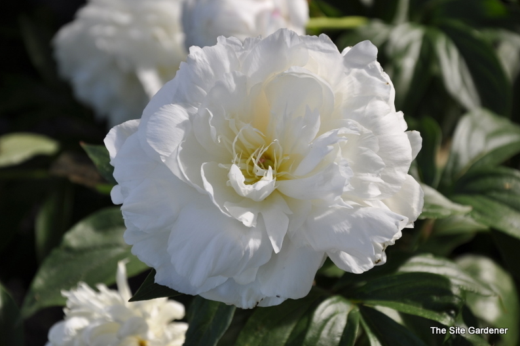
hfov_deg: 13.9
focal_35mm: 148
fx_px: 2137
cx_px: 259
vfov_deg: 9.3
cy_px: 173
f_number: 8
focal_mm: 98
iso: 200
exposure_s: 1/250
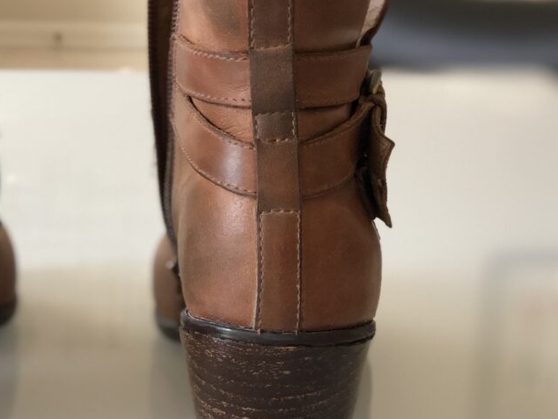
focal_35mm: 96
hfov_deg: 20.1
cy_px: 279
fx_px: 1548
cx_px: 89
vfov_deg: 15.4
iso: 125
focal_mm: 6
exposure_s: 1/60
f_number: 2.4
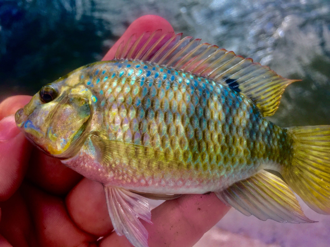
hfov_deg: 61.7
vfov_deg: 48.2
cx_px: 165
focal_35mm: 29
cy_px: 124
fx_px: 276
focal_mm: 4.15
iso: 32
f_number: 2.2
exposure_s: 1/590
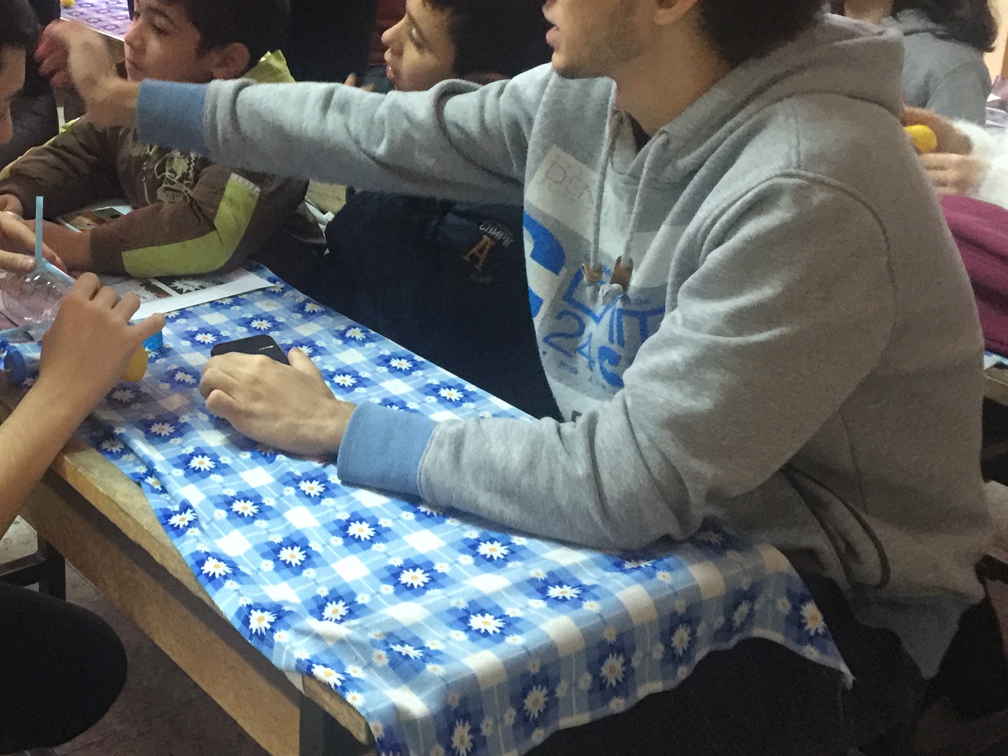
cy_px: 173
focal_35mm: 52
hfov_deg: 35.9
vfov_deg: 27.6
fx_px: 1514
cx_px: 243
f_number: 2.2
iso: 200
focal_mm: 4.15
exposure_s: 1/8
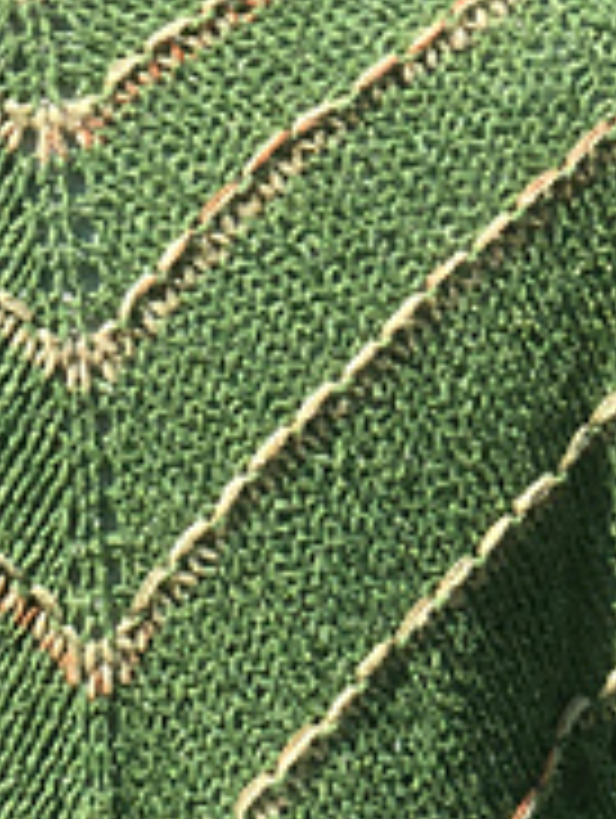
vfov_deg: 9.7
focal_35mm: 200
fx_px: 4734
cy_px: 976
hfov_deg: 7.4
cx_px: 81
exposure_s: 1/444
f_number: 2.8
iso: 20
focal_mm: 6.6
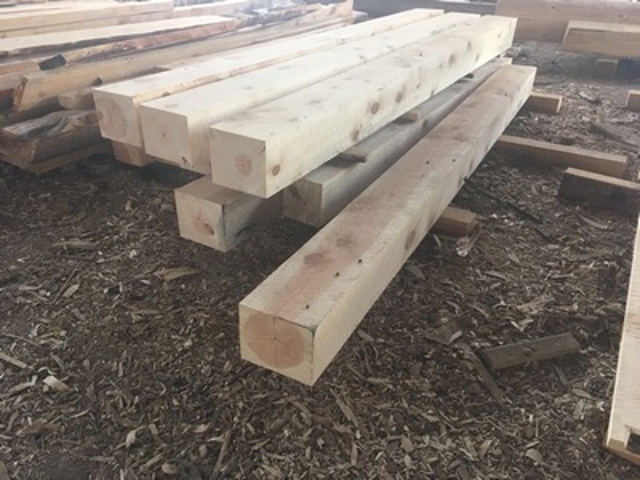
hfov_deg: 61.7
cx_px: 320
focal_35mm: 29
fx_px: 536
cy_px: 240
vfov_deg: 48.2
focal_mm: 4.15
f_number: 2.2
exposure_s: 1/30
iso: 40
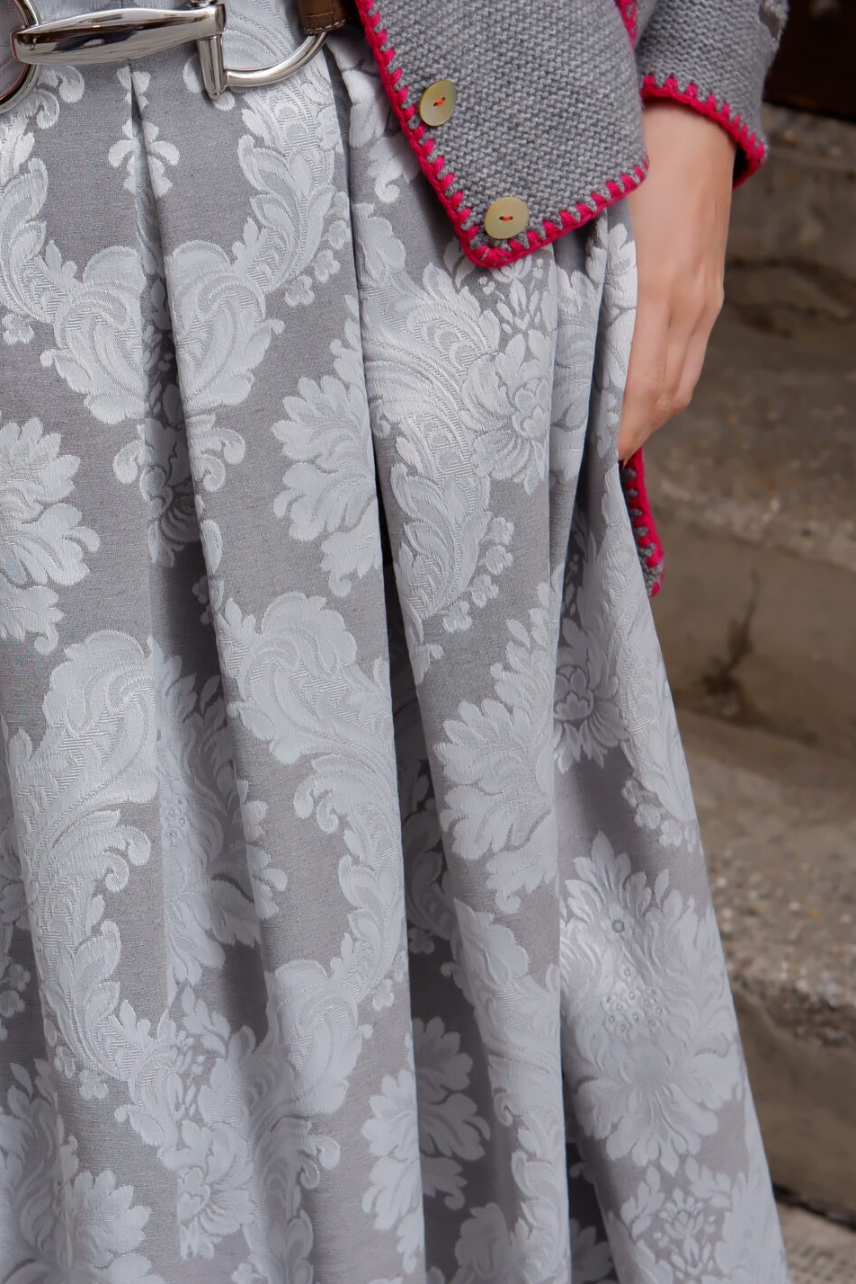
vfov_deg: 21.5
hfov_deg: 14.3
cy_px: 631
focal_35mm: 95
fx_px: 3388
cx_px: 136
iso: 400
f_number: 4
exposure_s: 1/170
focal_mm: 35
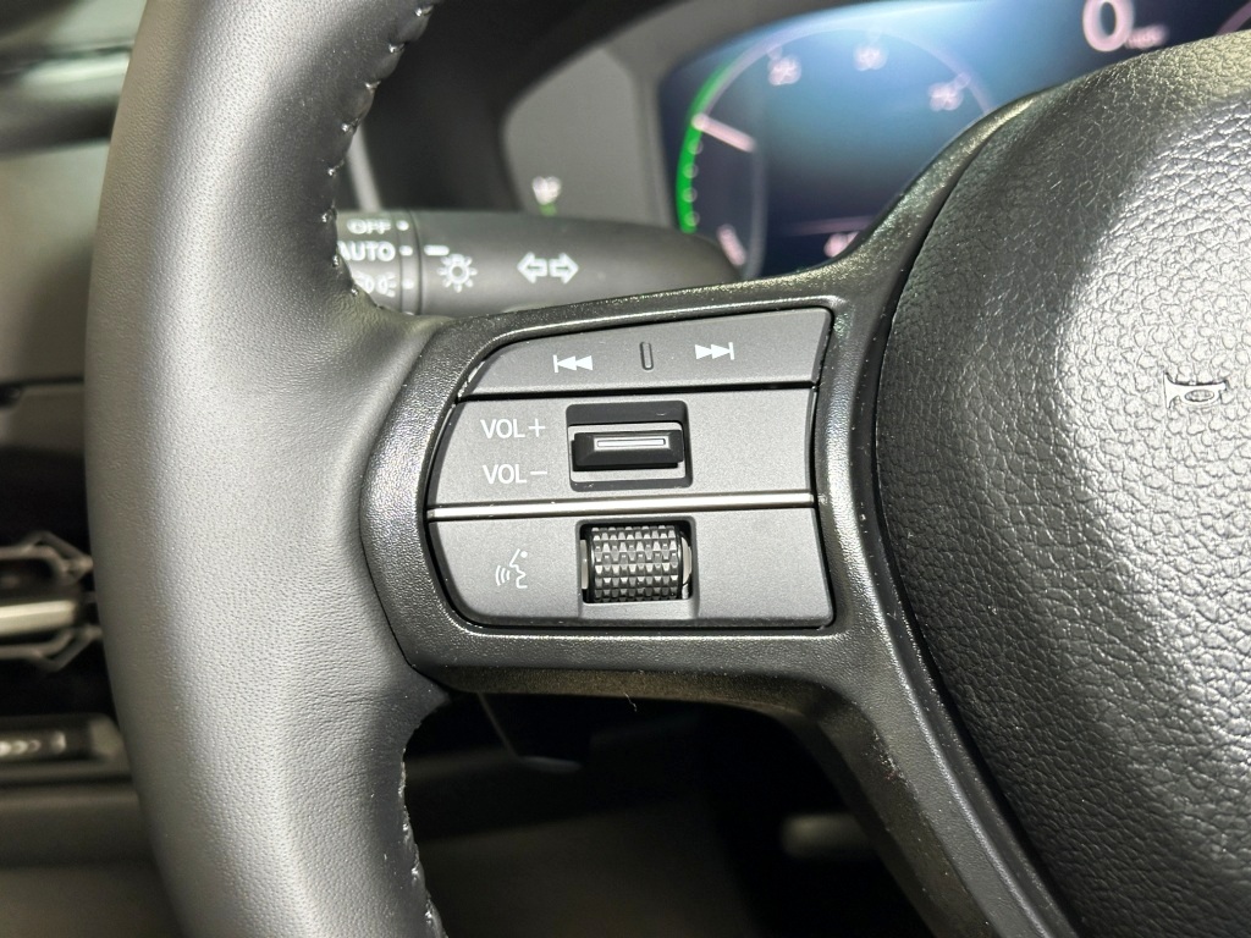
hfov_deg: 39.7
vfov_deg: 30.3
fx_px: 1735
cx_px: 626
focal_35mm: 48
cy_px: 469
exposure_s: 1/40
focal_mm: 6.86
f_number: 1.78
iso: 320
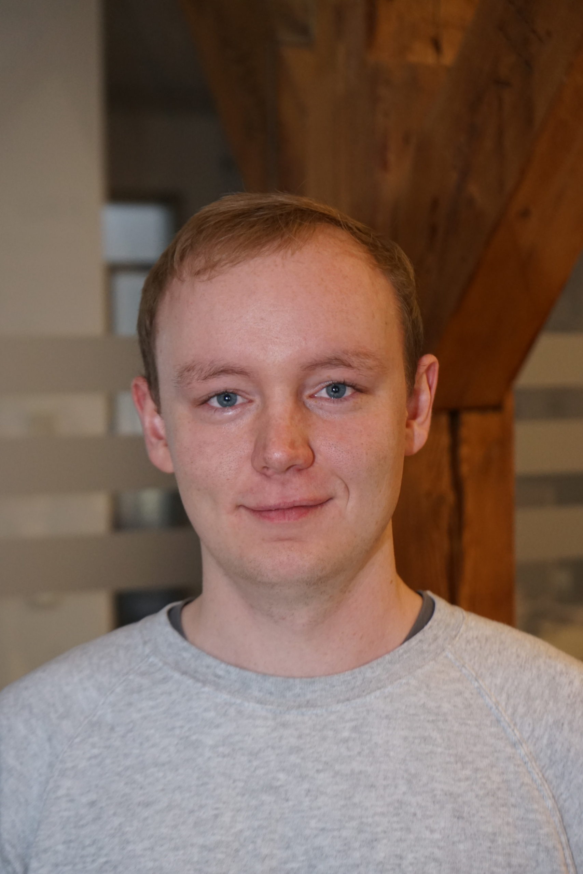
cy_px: 437
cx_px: 292
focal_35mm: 68
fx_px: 1651
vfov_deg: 29.7
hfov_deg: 20.0
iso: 1600
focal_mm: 68
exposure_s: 1/160
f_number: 5.6
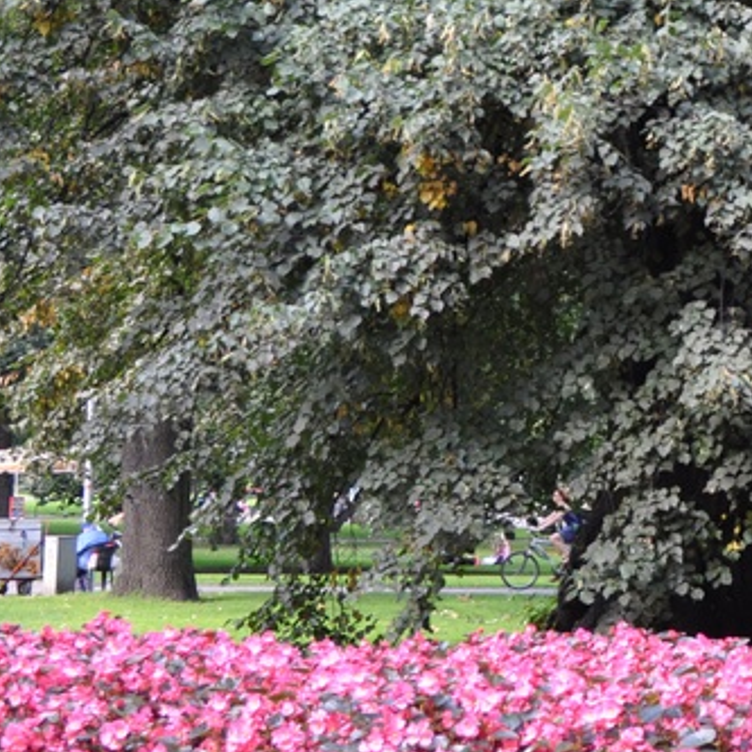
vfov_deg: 15.8
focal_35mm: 110
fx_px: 2704
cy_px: 182
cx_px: 1107
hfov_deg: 14.8
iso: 400
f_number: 5
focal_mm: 24
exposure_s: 1/100
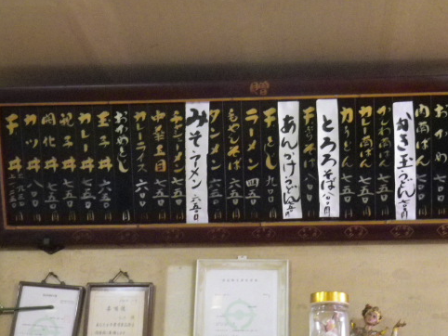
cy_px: 159
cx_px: 267
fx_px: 842
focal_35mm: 65
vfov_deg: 22.6
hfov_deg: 29.7
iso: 800
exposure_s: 1/13
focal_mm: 8.7
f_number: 4.2
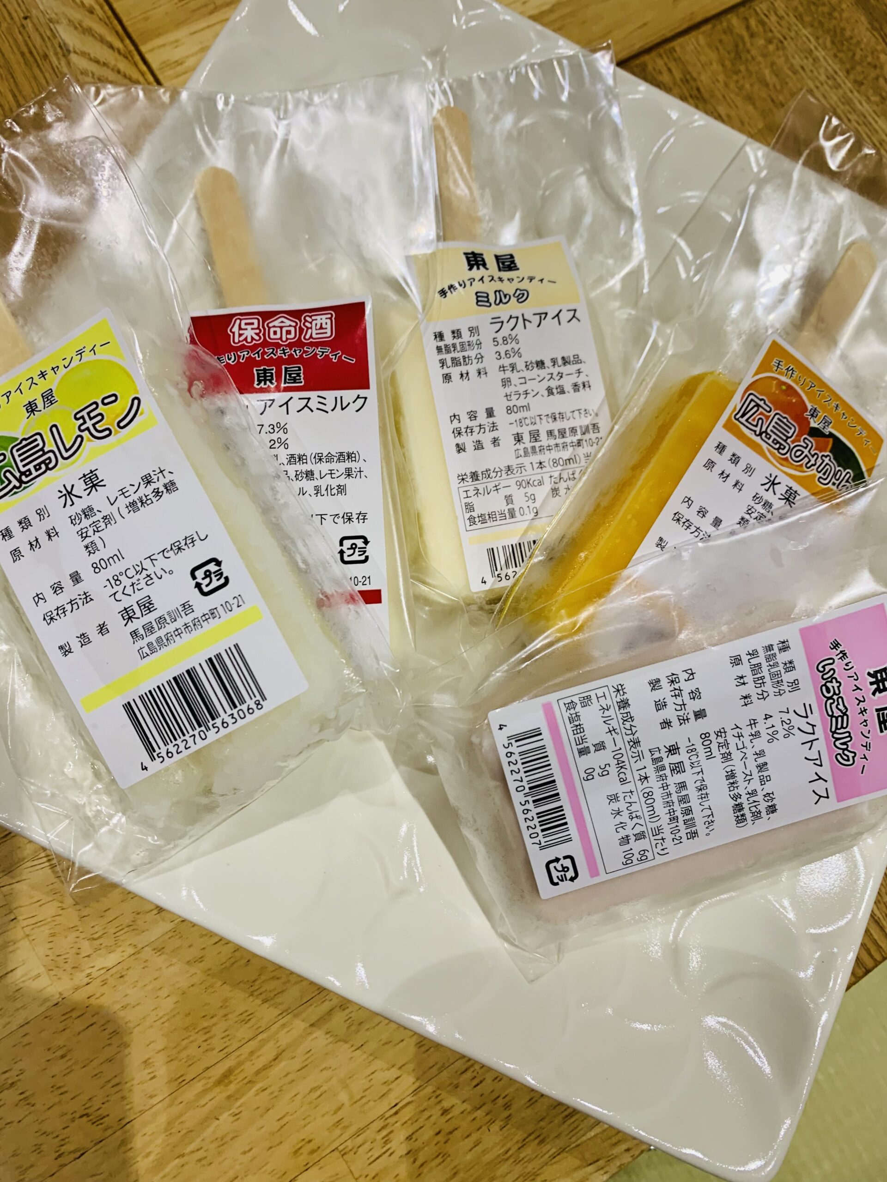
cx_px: 444
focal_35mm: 26
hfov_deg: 53.1
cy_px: 591
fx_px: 888
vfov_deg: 67.3
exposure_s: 1/79
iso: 100
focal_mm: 4.25
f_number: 1.8
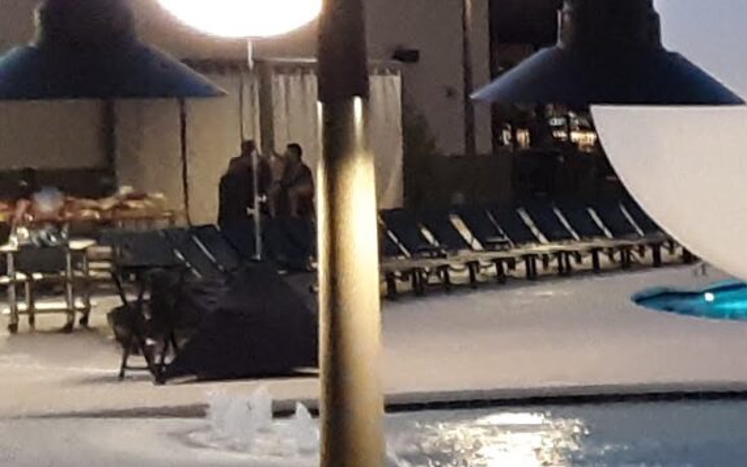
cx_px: 1672
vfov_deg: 9.9
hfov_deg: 12.8
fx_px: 2708
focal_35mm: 133
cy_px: 272
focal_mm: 2.91
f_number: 1.9
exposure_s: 1/30
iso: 200
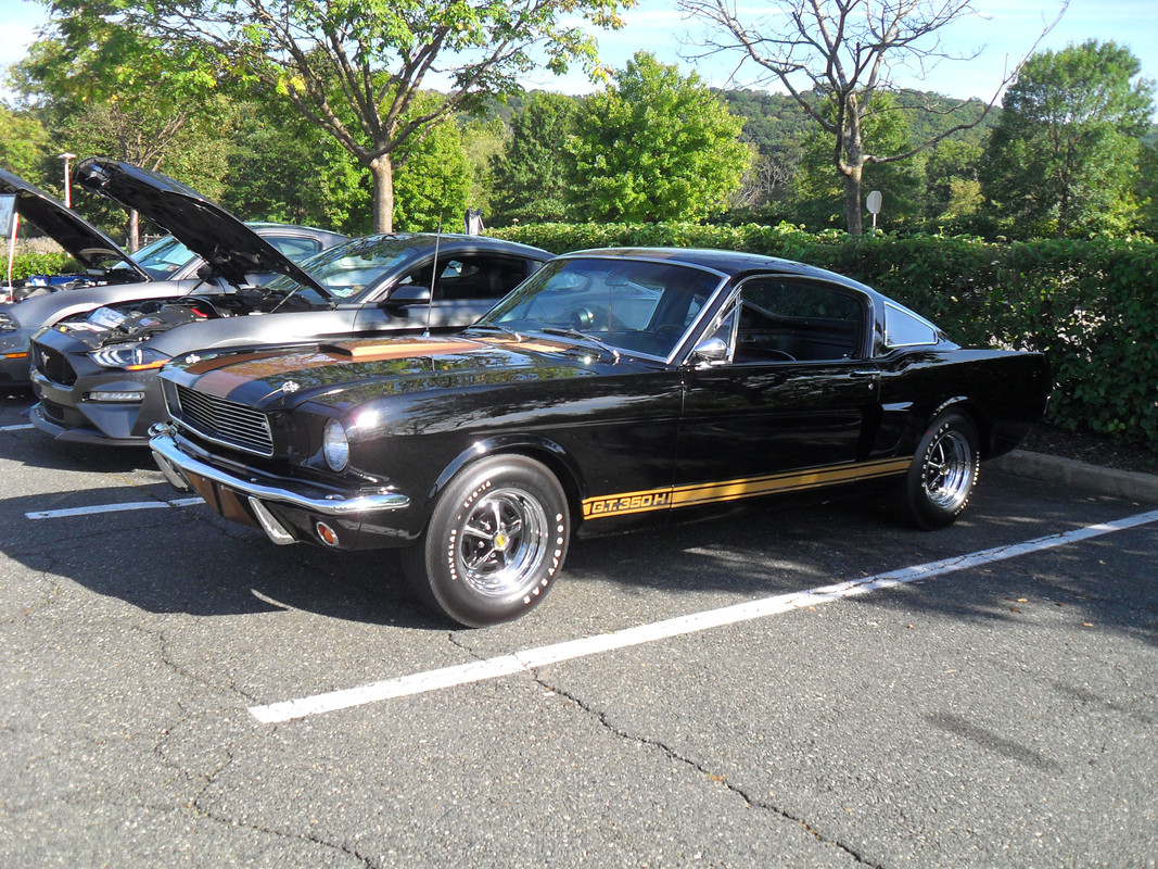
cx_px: 579
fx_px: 1171
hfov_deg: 52.6
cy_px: 434
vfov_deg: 40.7
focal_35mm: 35
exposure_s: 1/500
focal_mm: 6.2
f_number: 2.8
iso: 100
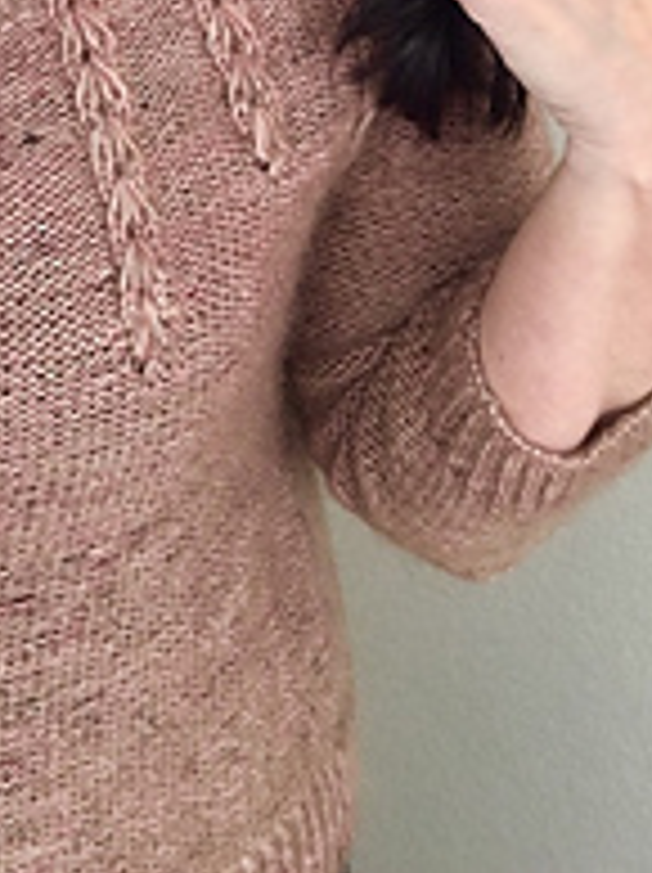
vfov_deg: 22.1
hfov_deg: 17.5
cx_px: -151
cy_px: -248
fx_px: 2014
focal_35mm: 80
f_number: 2.2
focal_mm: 2.65
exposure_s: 1/60
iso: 40
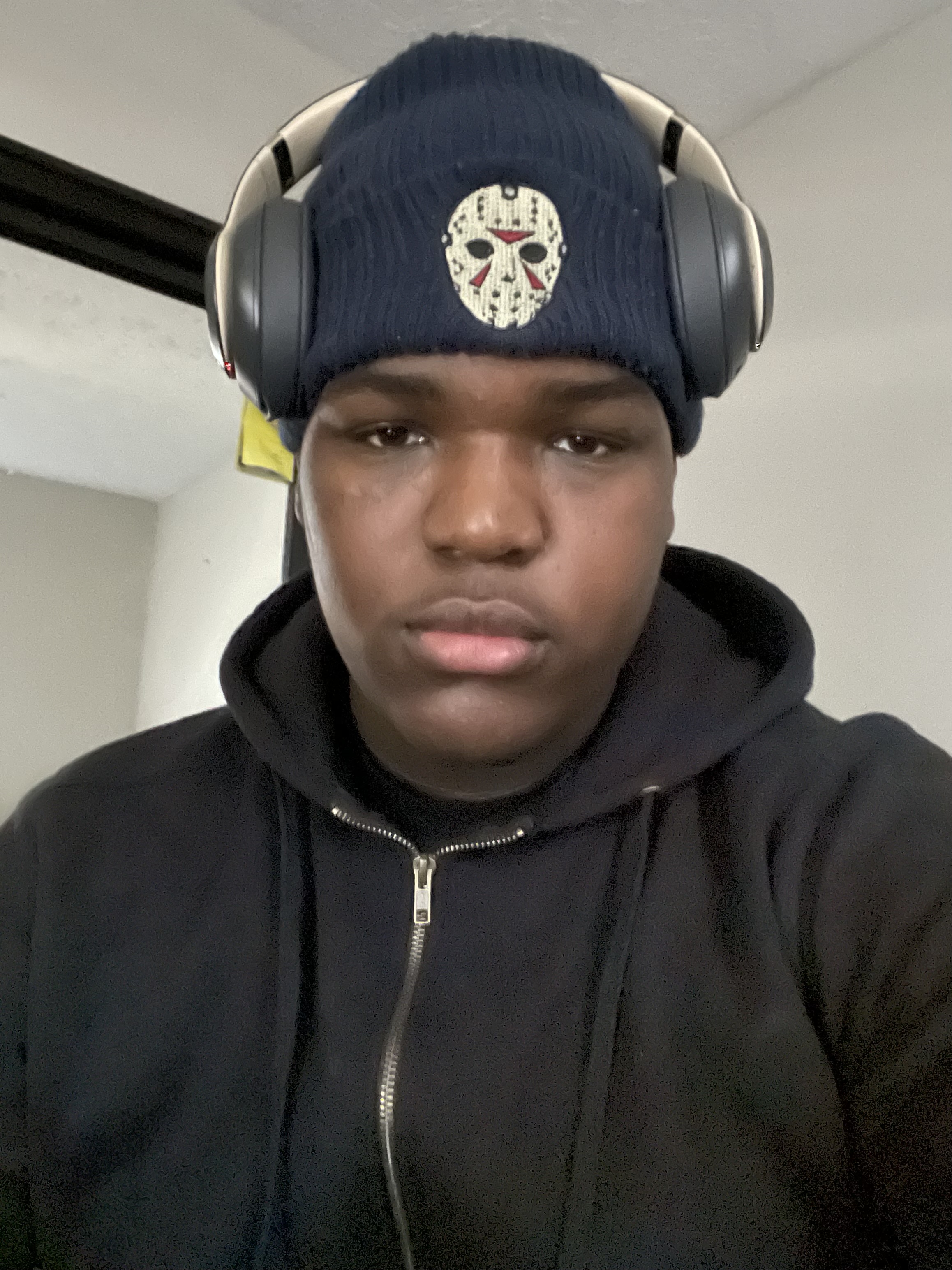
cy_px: 635
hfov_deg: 46.8
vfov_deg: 60.0
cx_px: 476
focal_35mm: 30
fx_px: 1100
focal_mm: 2.71
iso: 4000
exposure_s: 1/8
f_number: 2.2
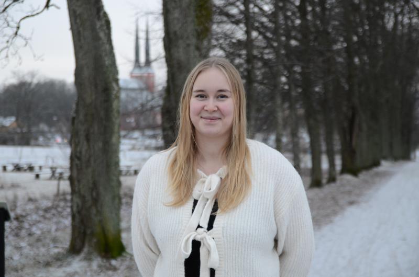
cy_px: 138
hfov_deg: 29.3
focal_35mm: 69
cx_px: 210
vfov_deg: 19.6
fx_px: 801
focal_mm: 46
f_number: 3.2
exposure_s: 1/160
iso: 320
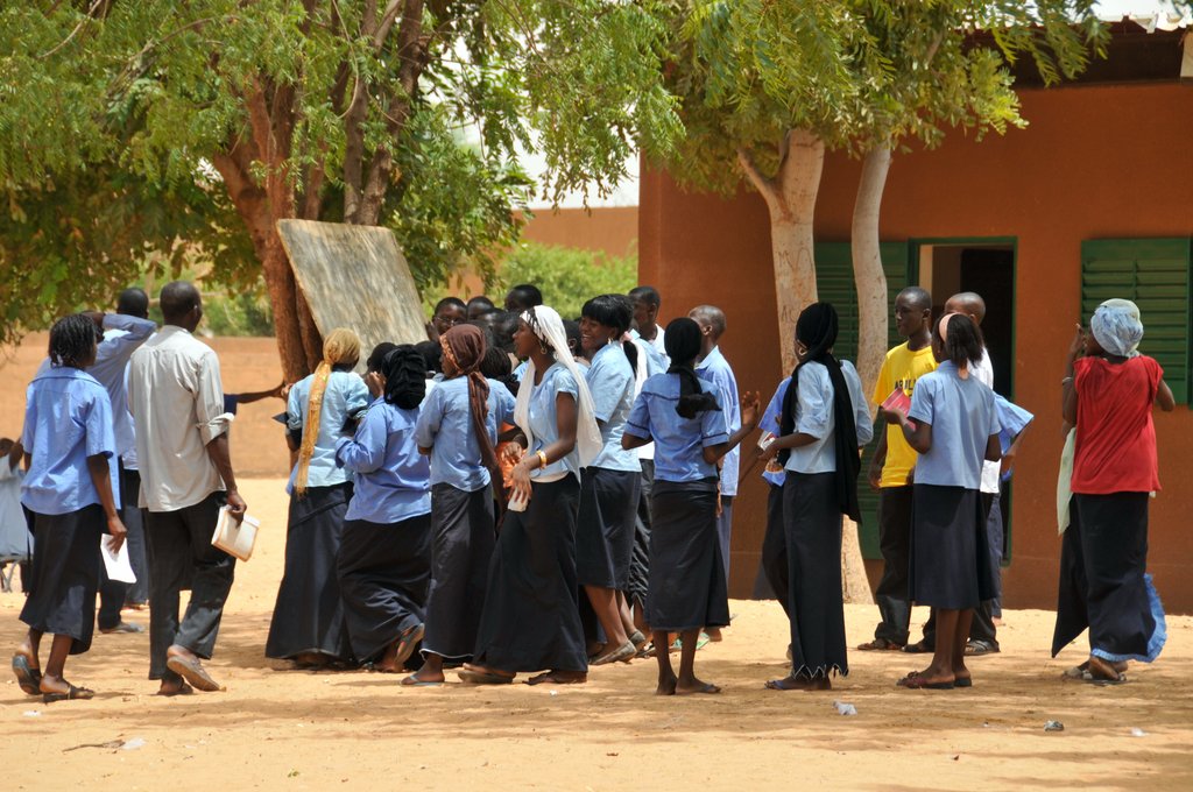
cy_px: 396
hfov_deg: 9.2
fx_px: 7447
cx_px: 596
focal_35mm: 225
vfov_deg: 6.1
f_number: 8
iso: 200
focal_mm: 150
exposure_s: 1/250
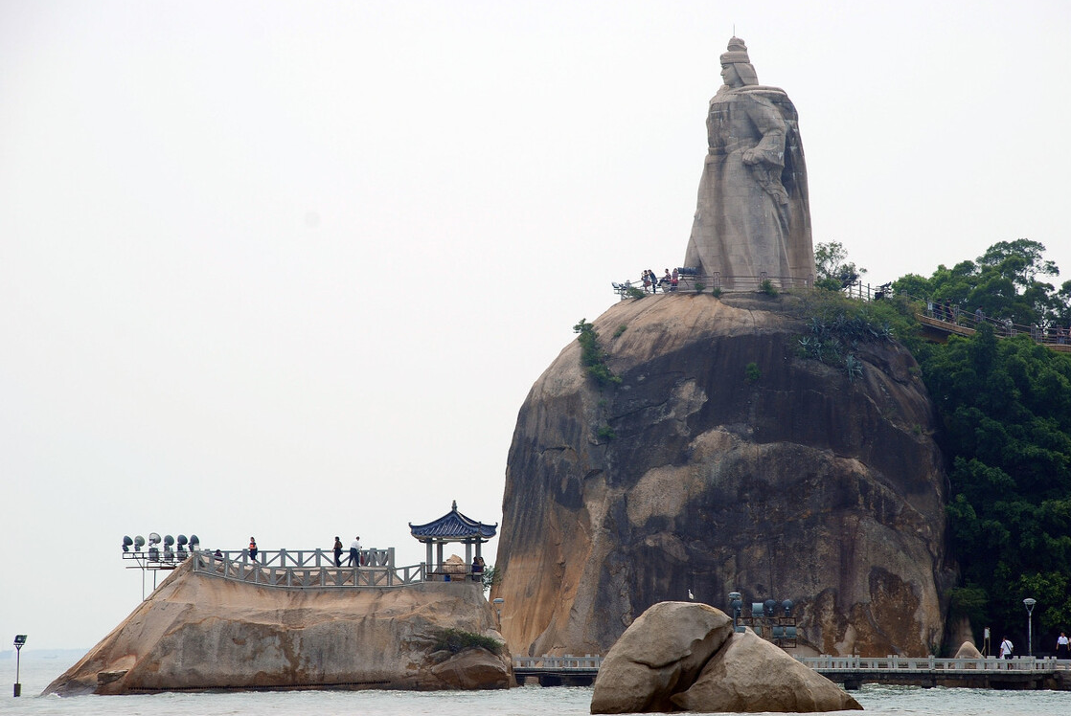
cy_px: 373
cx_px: 559
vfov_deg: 8.5
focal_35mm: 161
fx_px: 4795
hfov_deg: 12.7
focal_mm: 100
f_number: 8
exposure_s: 1/250
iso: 100
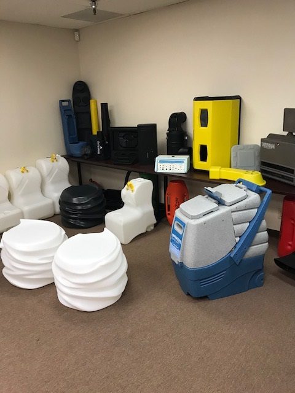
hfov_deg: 49.7
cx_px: 148
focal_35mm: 28
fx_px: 318
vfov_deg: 63.4
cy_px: 196
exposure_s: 1/24
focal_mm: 3.99
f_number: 1.8
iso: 40
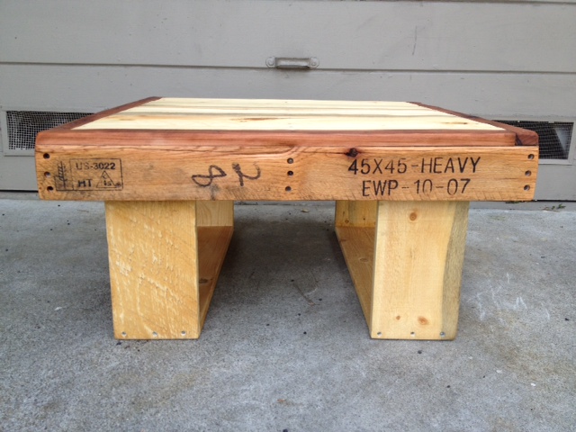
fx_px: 582
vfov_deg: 40.7
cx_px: 288
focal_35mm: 35
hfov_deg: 52.6
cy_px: 216
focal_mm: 4.28
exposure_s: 1/163
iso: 64
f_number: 2.4
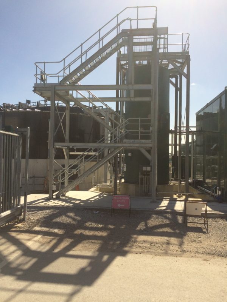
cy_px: 151
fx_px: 254
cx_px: 114
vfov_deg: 61.7
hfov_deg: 48.2
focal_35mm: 29
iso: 40
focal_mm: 4.15
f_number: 2.2
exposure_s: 1/3425
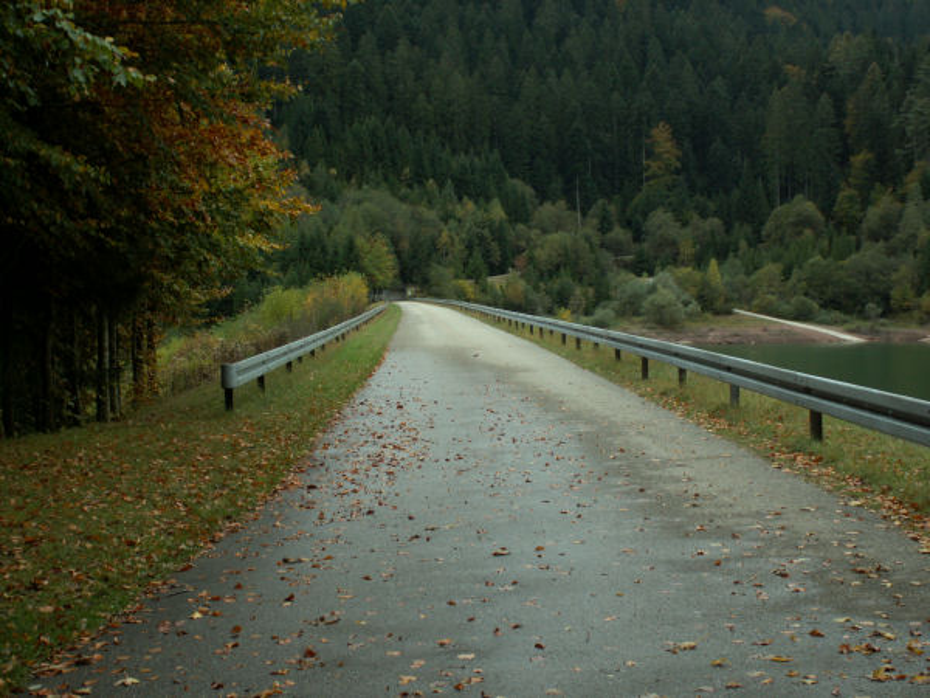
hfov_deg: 33.2
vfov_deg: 25.2
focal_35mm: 58
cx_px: 465
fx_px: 1558
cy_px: 349
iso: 50
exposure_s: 1/125
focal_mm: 9.65
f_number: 3.2
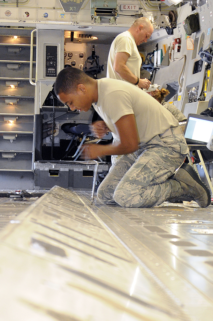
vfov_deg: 38.9
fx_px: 454
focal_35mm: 51
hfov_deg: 26.4
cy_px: 160
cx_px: 106
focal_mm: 34
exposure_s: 1/13
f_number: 5
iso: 1000
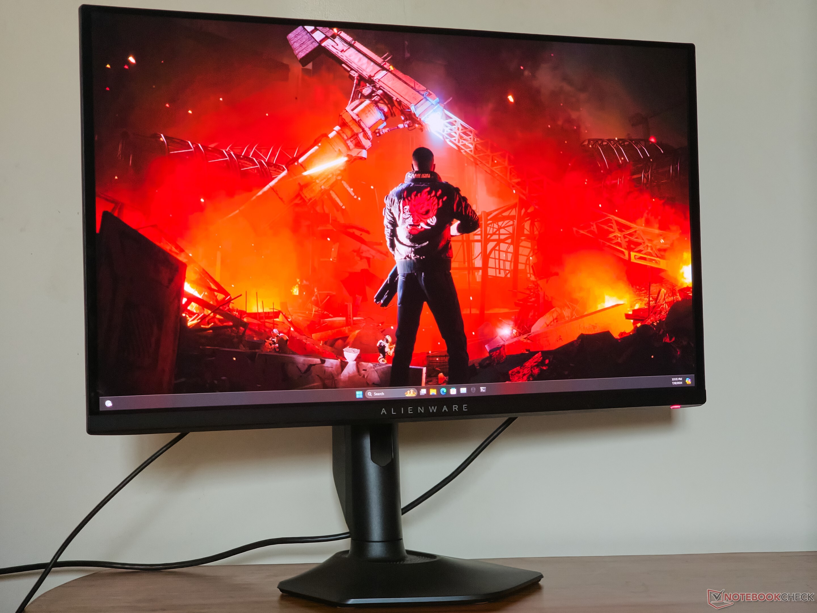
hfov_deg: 28.2
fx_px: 1629
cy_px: 306
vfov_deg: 21.3
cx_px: 408
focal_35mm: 69
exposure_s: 1/50
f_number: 2.4
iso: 200
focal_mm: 7.9
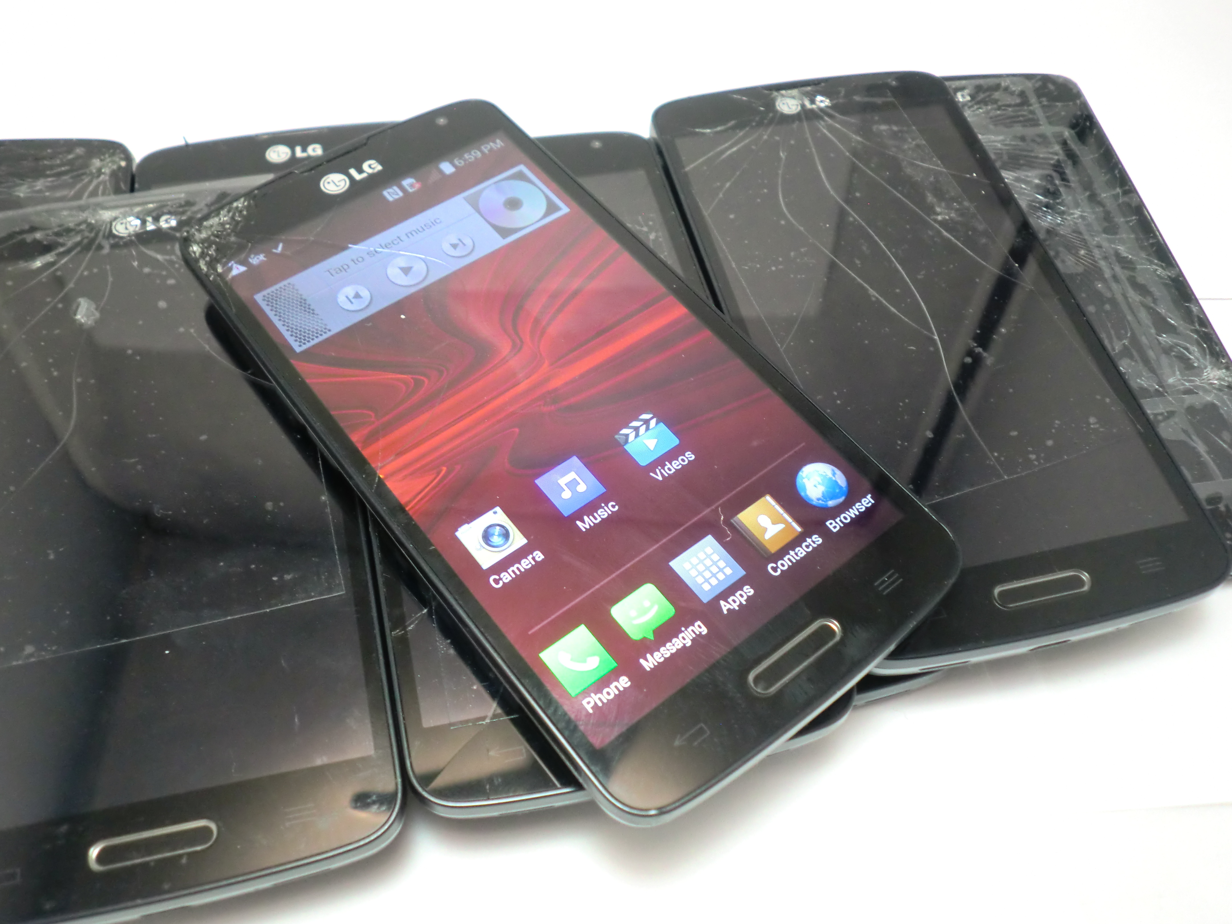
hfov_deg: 58.4
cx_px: 616
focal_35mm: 31
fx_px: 1103
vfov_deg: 45.4
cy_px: 462
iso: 400
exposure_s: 1/10
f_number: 2.8
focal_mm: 5.58
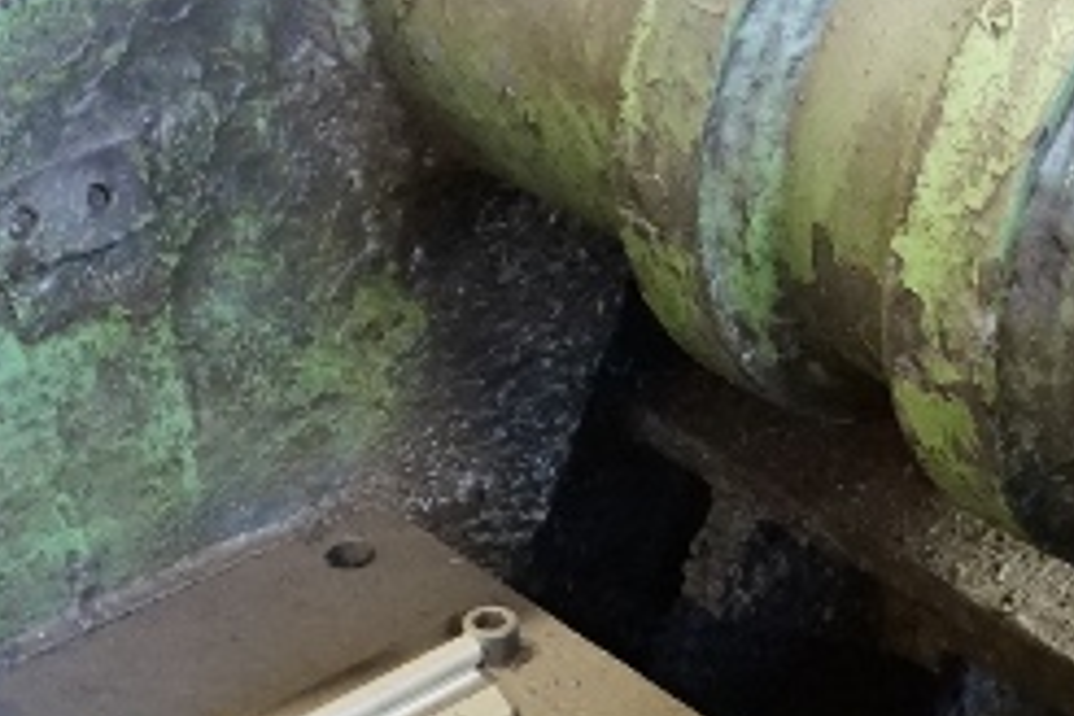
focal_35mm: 100
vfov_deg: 13.6
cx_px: 720
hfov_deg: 20.3
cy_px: 592
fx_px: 2983
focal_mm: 16
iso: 3200
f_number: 3.5
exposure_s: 1/25
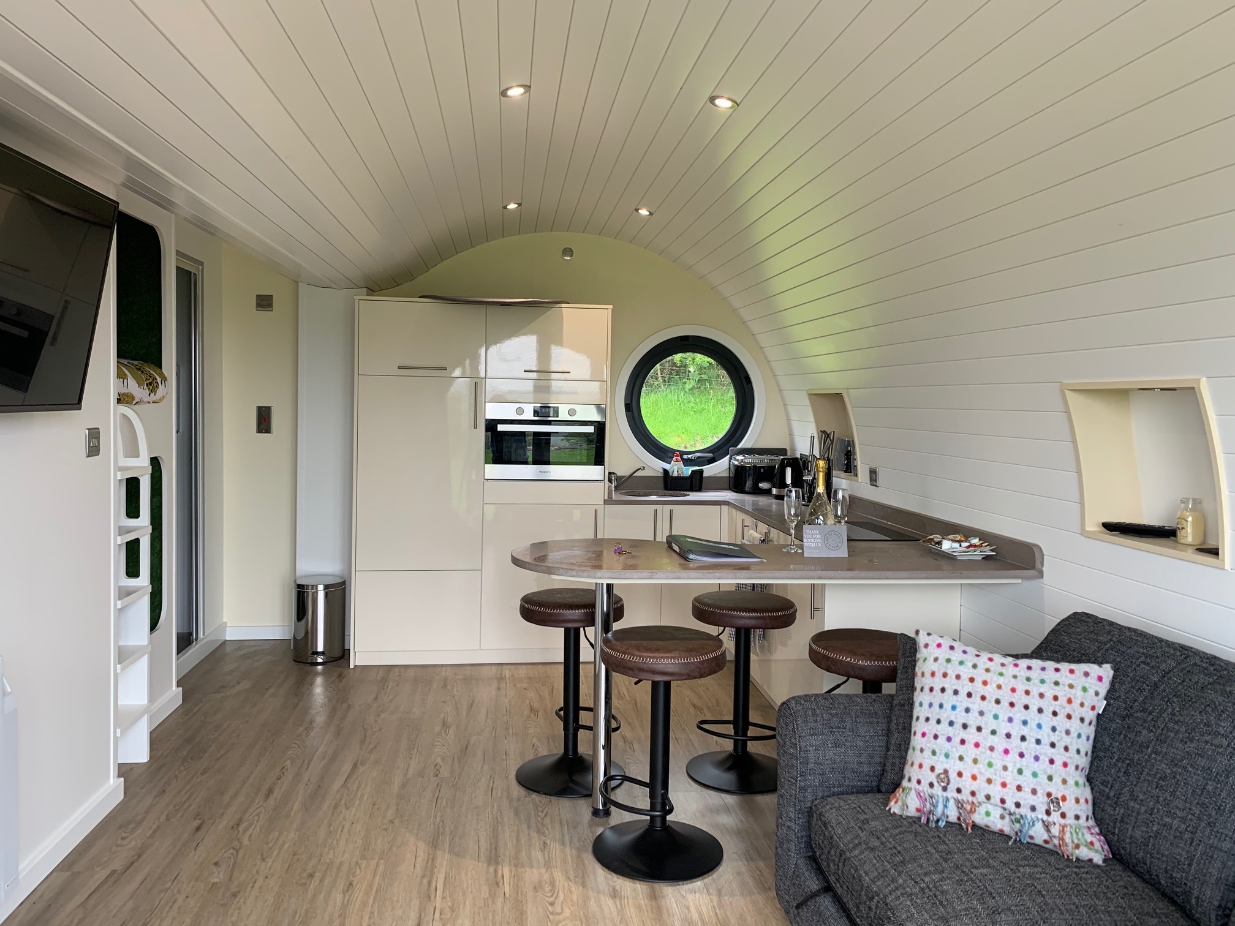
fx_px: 928
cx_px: 618
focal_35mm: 26
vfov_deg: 53.1
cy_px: 463
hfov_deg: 67.3
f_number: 1.8
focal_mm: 4.25
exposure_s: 1/121
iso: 64
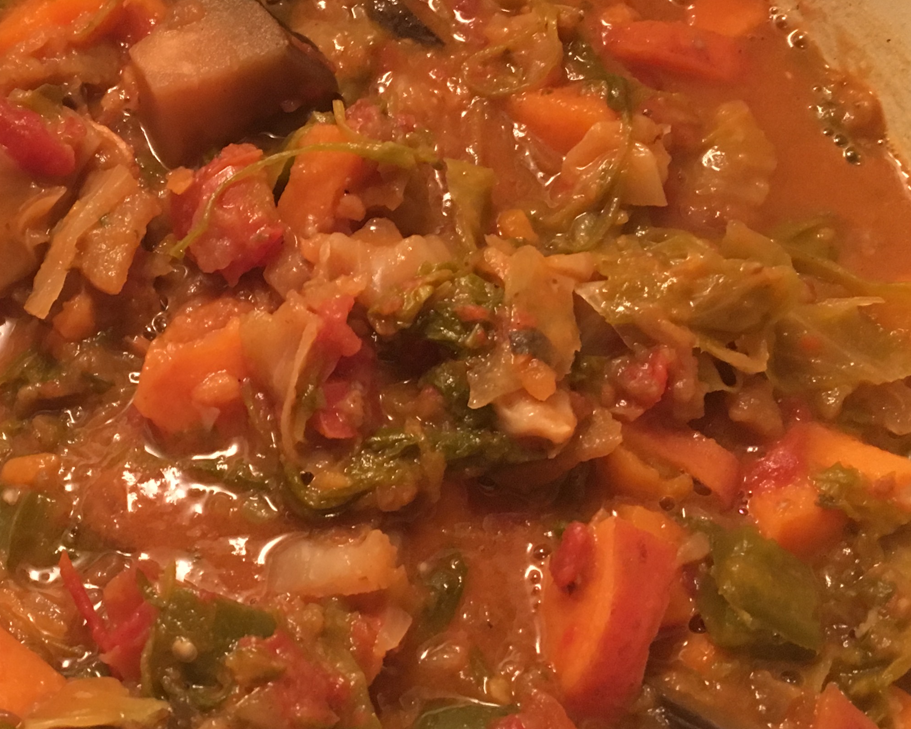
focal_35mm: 57
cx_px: 184
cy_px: 391
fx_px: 1537
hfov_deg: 32.1
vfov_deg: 26.7
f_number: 2.2
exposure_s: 1/17
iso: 200
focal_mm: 4.15
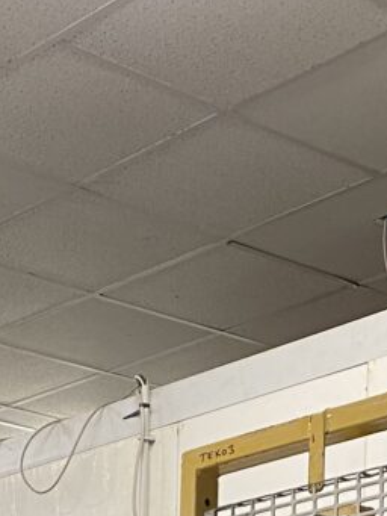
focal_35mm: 117
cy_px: 1049
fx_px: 1743
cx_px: -26
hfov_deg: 12.5
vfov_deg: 14.0
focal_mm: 4.25
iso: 125
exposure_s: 1/50
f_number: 1.8
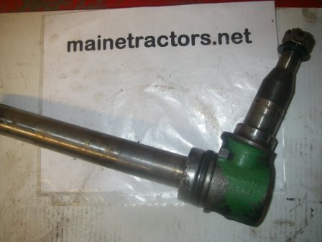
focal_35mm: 38
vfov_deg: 37.7
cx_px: 161
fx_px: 353
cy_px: 121
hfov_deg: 49.0
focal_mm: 6.3
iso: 200
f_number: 3.3
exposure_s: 1/40
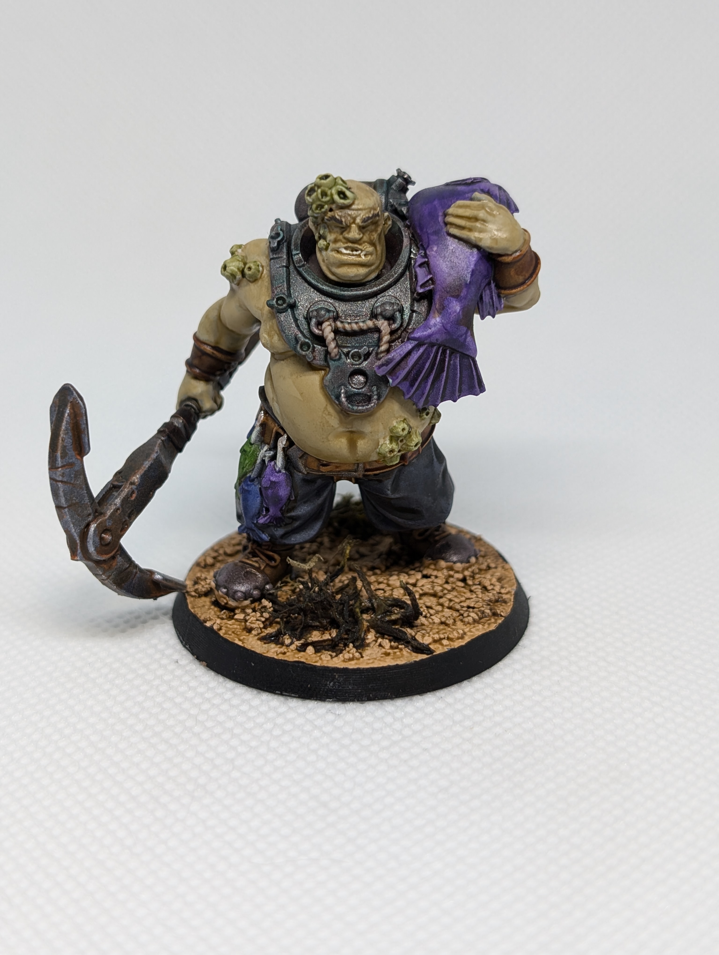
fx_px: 1354
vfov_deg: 38.9
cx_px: 360
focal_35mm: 49
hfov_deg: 29.7
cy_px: 478
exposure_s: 1/53.5
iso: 33
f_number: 1.68
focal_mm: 6.9
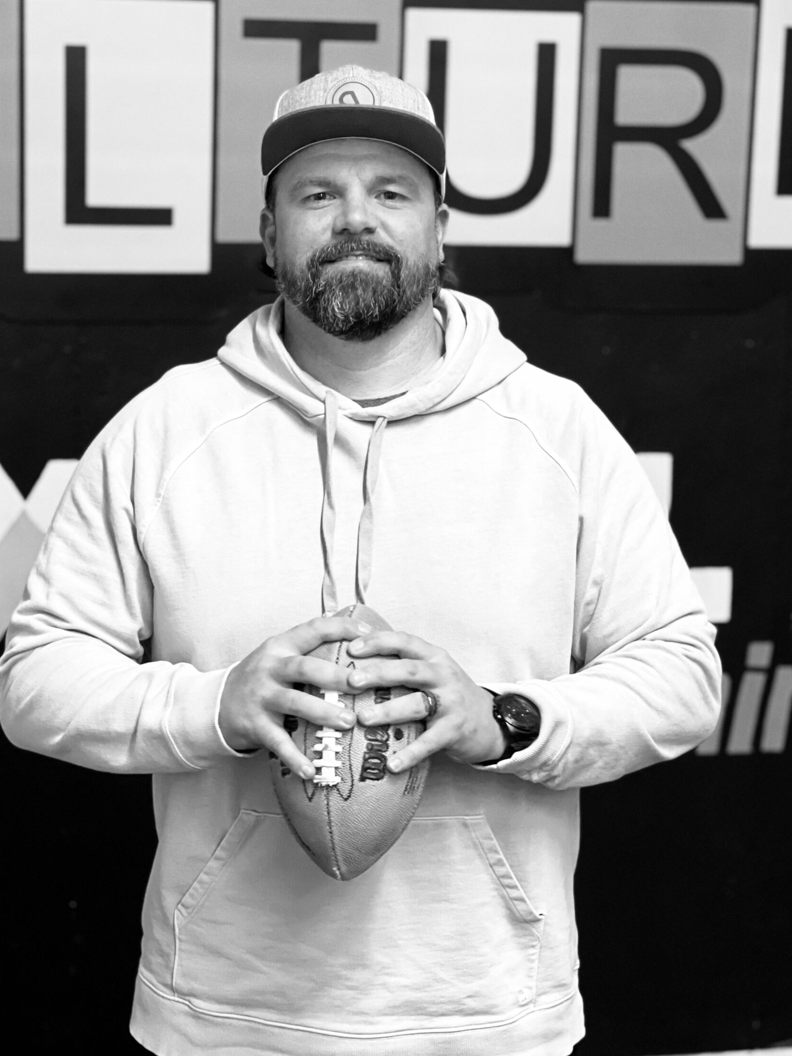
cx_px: 391
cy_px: 537
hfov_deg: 16.6
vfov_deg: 22.0
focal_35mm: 89
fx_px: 2715
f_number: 2.8
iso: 400
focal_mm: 9
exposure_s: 1/20
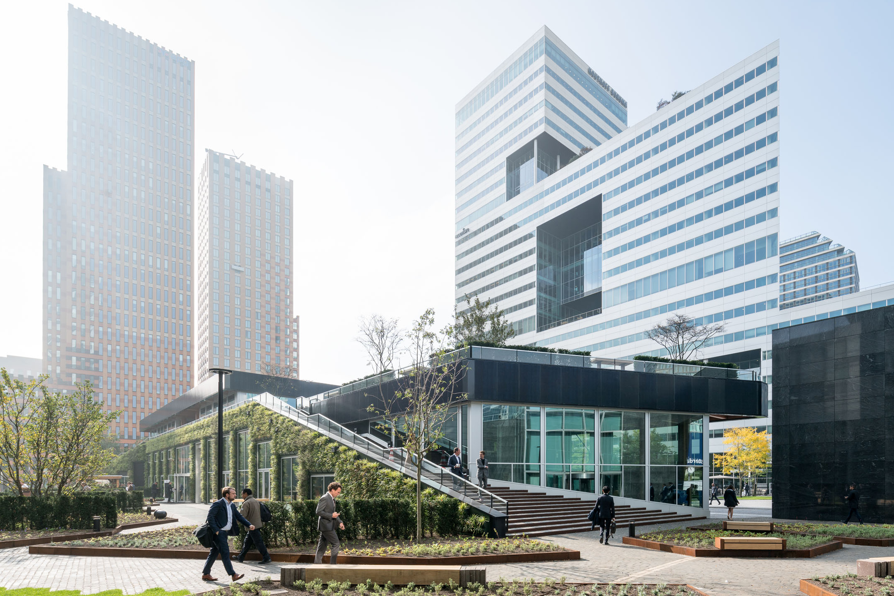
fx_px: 472
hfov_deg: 86.7
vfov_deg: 64.5
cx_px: 485
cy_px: 312
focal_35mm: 19
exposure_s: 1/200
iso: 200
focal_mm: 17
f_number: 11
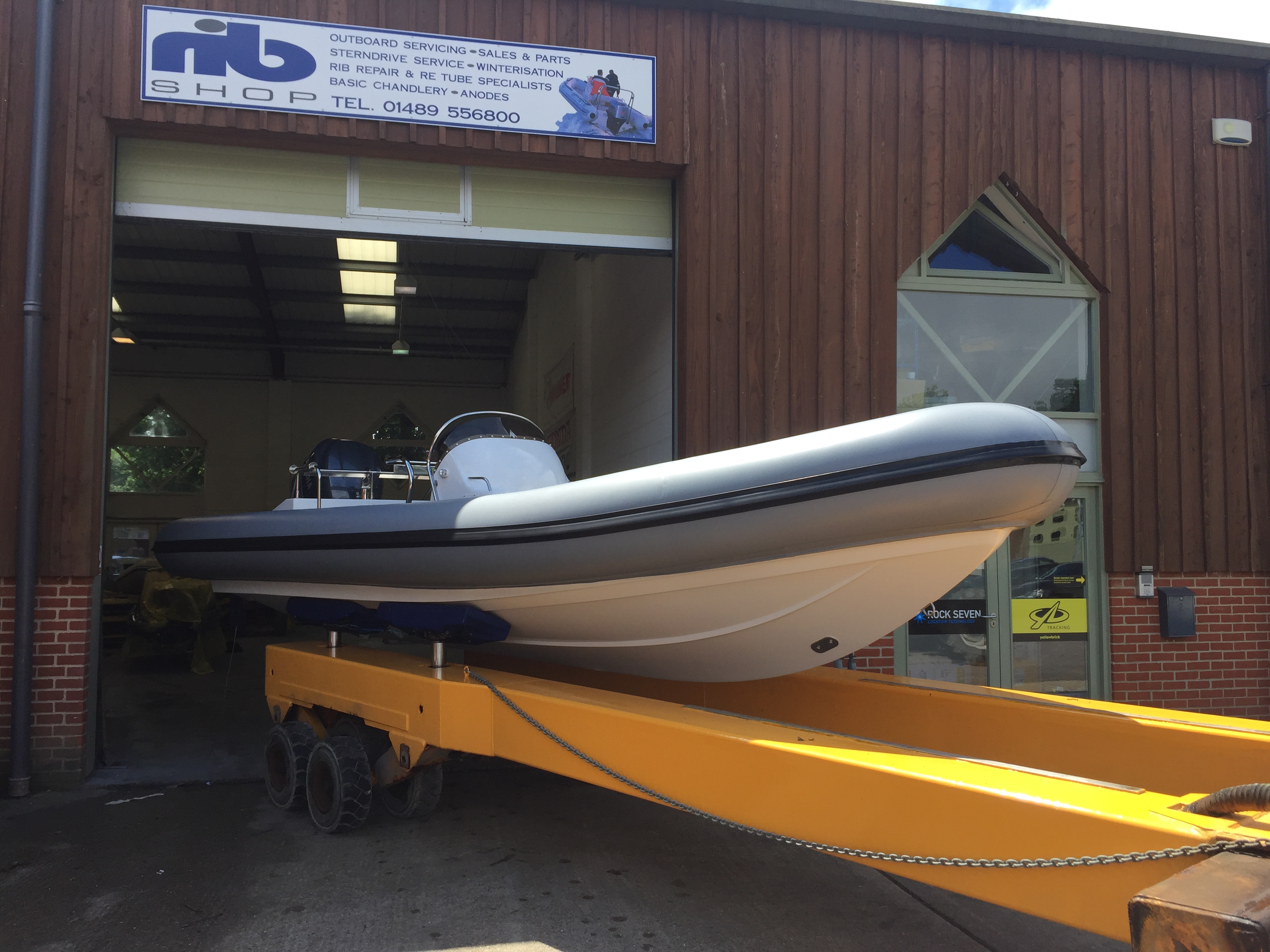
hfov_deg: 61.7
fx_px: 1064
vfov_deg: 48.2
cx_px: 635
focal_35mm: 29
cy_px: 476
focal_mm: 4.15
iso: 32
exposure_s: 1/1163
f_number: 2.2
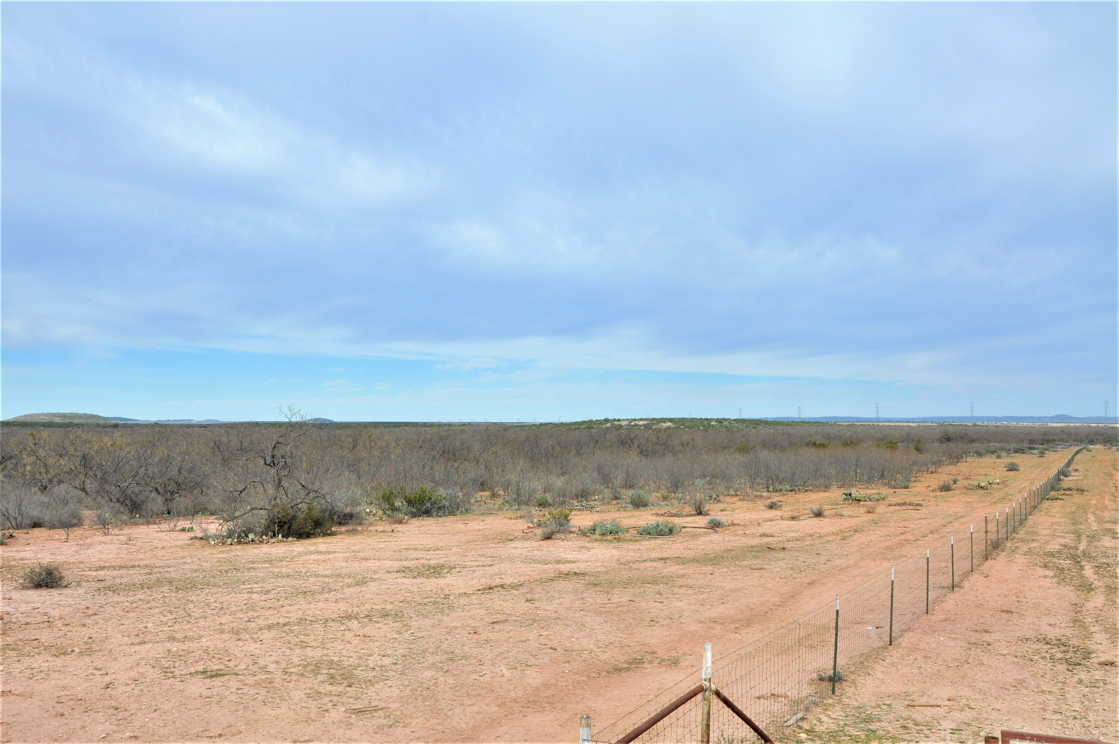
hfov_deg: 53.2
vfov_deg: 36.8
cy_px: 372
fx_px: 1118
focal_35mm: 36
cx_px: 560
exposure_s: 1/320
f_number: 9
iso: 200
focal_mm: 24
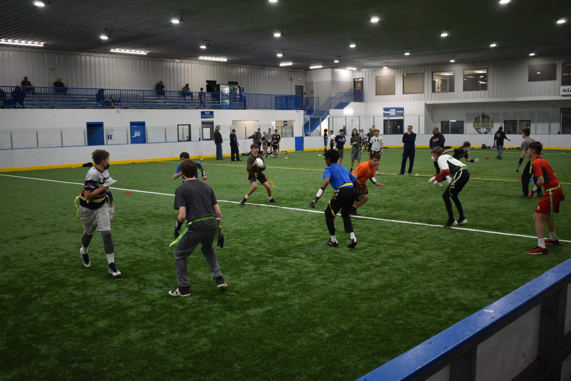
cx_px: 286
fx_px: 571
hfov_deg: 53.1
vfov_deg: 36.9
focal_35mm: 36
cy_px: 190
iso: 800
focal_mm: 24
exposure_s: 1/125
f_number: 4
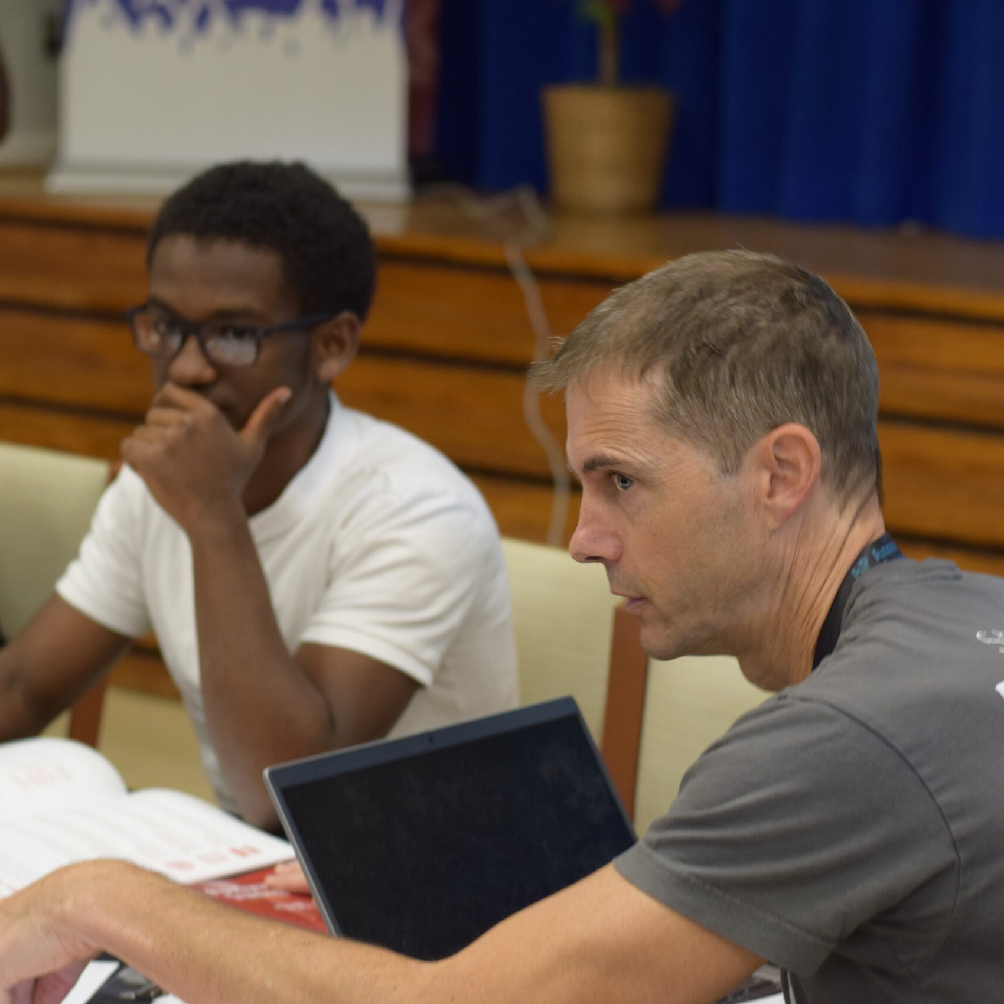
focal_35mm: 96
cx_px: 584
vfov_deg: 18.1
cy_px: 502
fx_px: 3150
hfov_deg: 18.1
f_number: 3.2
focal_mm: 50
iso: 800
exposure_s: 1/60
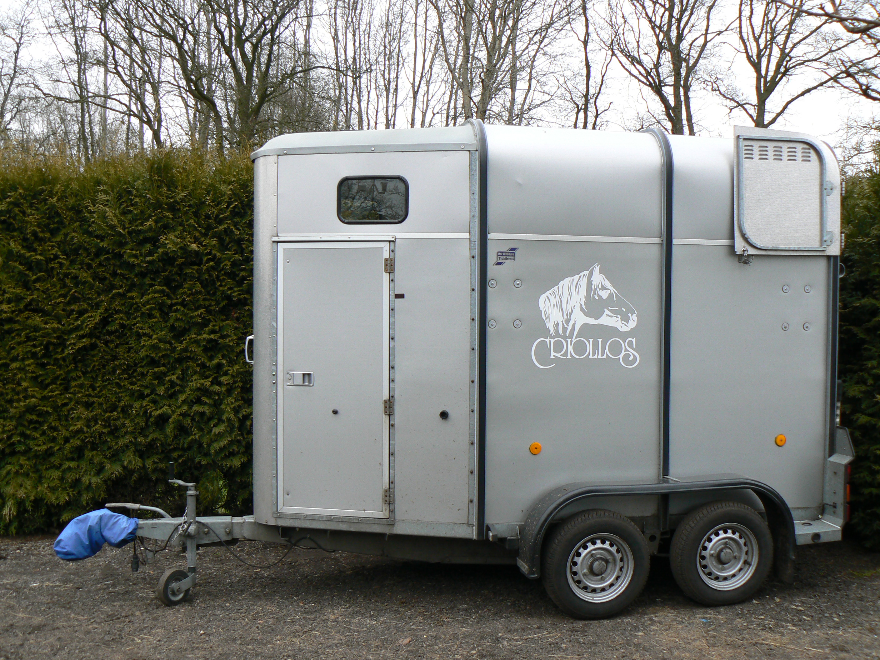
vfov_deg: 39.7
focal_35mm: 36
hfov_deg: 51.4
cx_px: 440
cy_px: 330
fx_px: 915
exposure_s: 1/60
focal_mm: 6
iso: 80
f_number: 3.6
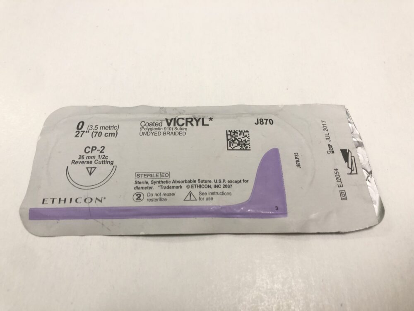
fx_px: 335
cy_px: 156
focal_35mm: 28
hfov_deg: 63.4
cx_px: 207
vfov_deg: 49.7
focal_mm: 3.99
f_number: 1.8
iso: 40
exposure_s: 1/24
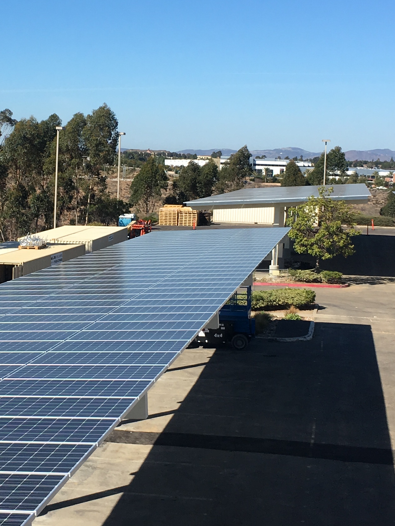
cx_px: 79
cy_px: 222
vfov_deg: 28.1
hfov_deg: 21.1
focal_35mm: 69
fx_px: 1050
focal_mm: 4.15
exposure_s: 1/1672
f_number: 2.2
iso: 25
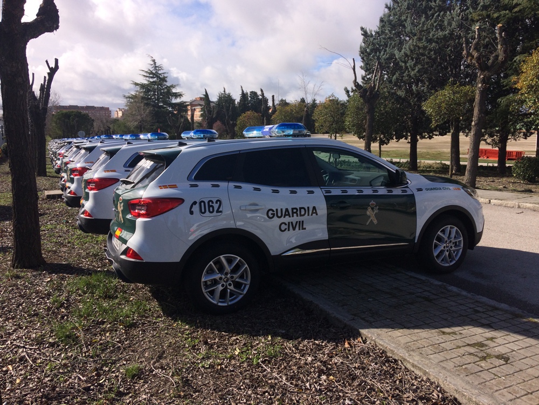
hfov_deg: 61.7
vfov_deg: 48.2
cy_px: 202
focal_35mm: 29
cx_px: 270
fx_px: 452
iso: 32
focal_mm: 4.15
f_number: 2.2
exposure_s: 1/2160
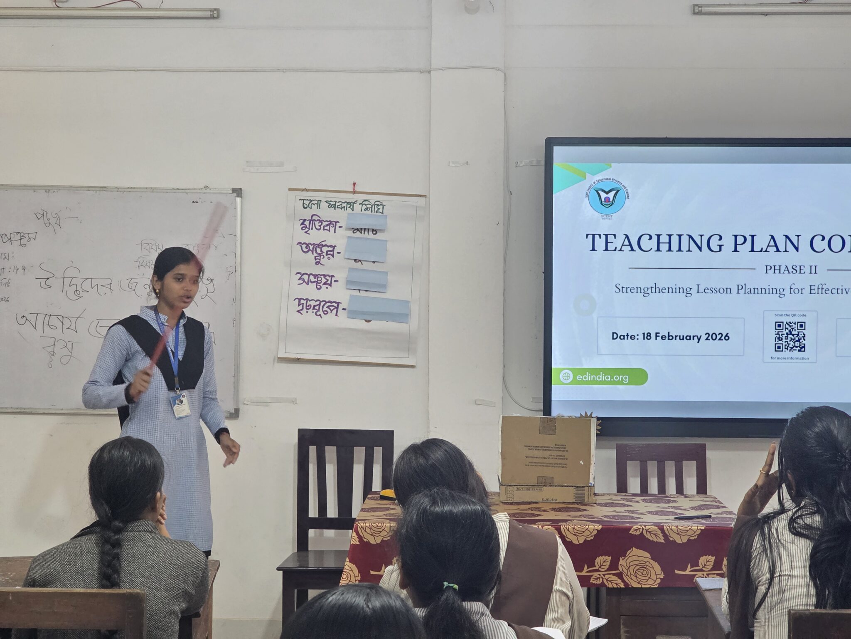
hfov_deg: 28.2
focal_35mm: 69
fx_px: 1696
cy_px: 320
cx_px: 426
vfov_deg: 21.3
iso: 320
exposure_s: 1/100
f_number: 2.4
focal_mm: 7.9
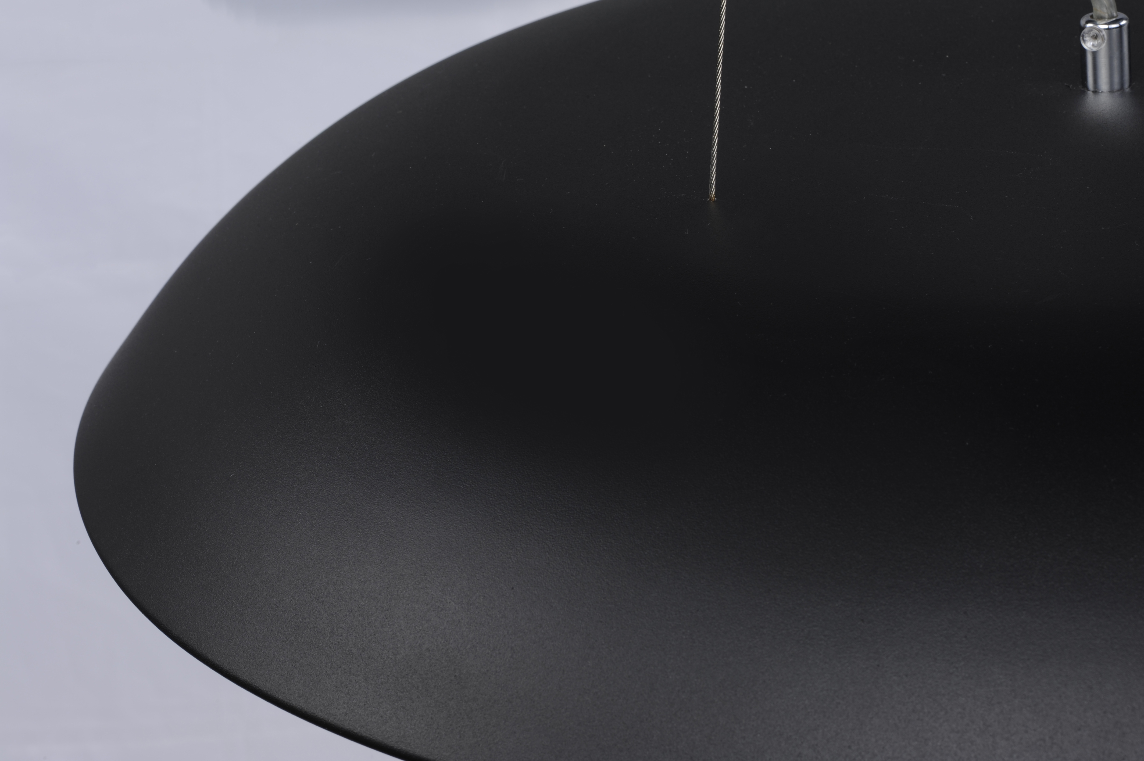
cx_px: 572
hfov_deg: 19.5
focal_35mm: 105
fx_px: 3334
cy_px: 380
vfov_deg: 13.0
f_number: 20
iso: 125
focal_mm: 105
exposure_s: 1/125
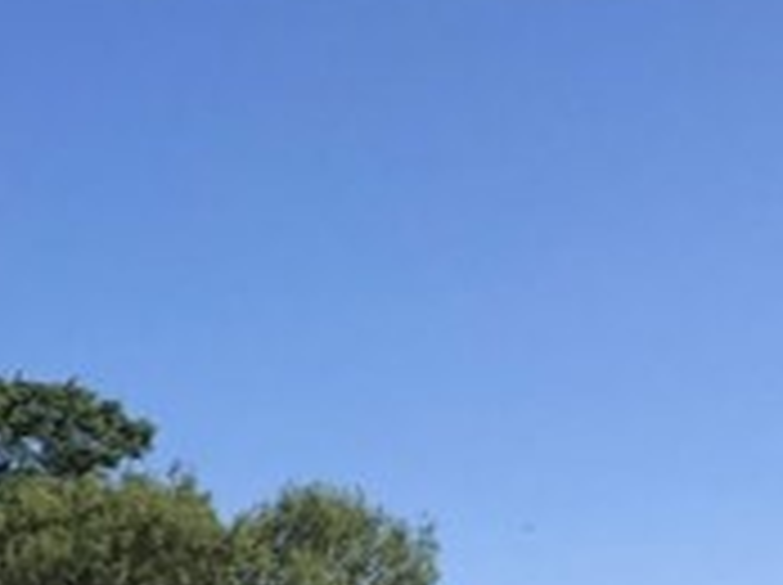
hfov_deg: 13.2
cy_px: 1138
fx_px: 2914
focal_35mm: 129
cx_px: -796
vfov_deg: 10.6
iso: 20
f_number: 1.8
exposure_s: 1/716
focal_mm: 3.99
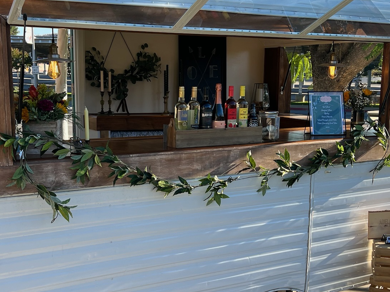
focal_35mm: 49
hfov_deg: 38.9
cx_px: 183
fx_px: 552
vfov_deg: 29.6
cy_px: 175
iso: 50
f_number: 1.5
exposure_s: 1/1238
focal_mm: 5.7
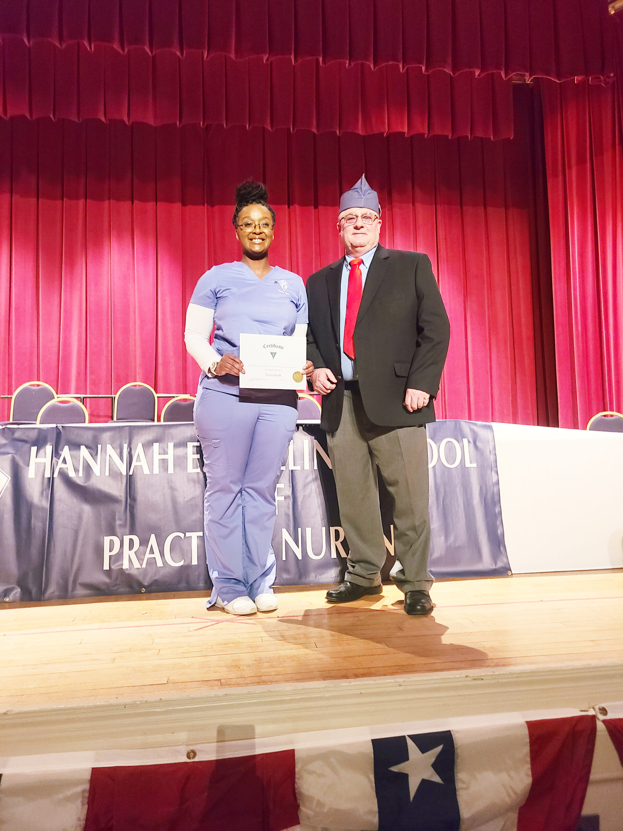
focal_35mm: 26
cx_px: 312
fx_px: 624
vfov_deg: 67.3
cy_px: 416
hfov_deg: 53.1
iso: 640
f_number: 1.8
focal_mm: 5.4
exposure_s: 1/24
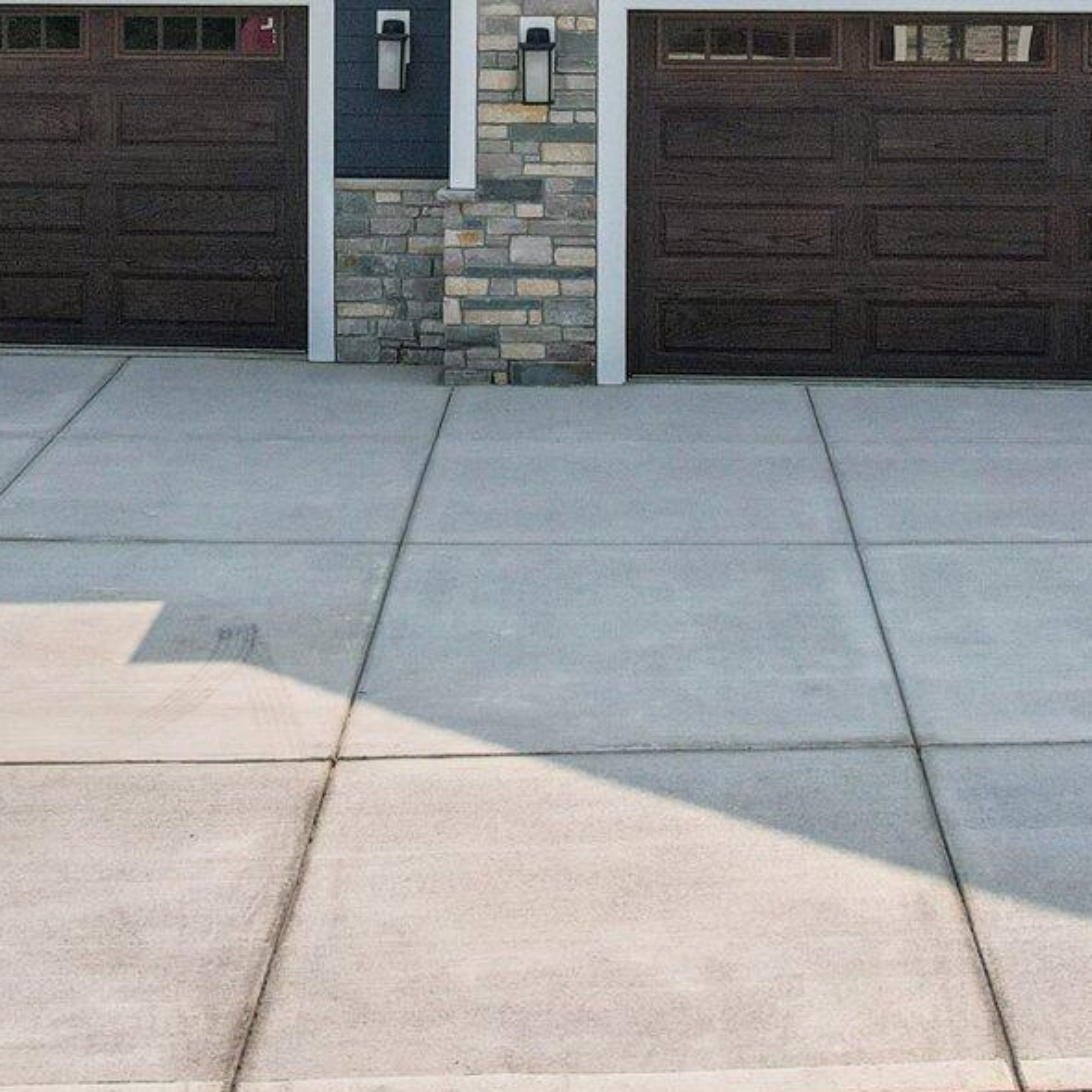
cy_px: -40
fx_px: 2320
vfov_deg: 25.0
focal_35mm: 65
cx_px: 458
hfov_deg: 26.5
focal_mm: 8.38
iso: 100
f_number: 2.8
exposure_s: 1/4000
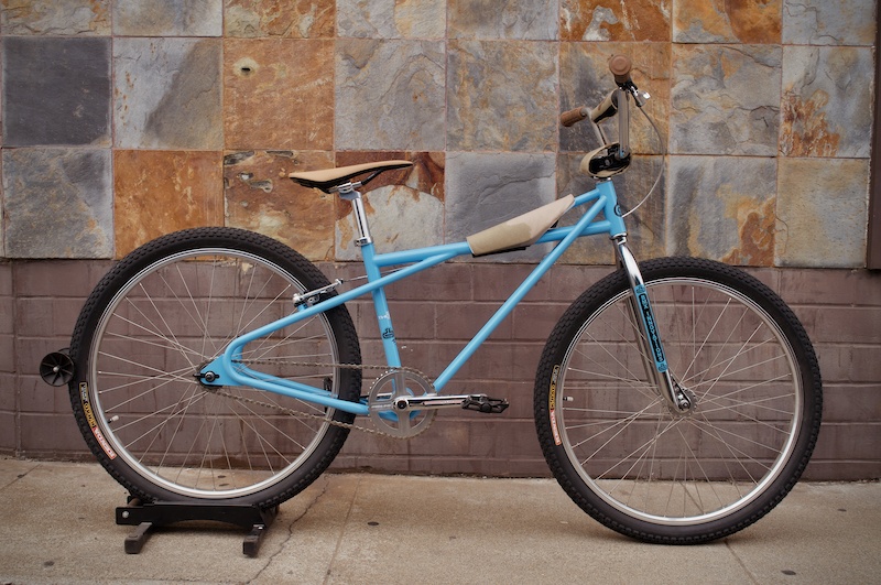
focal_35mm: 42
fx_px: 1026
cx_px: 440
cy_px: 292
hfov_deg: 46.5
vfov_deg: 31.8
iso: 200
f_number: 8
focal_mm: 28
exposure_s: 1/250
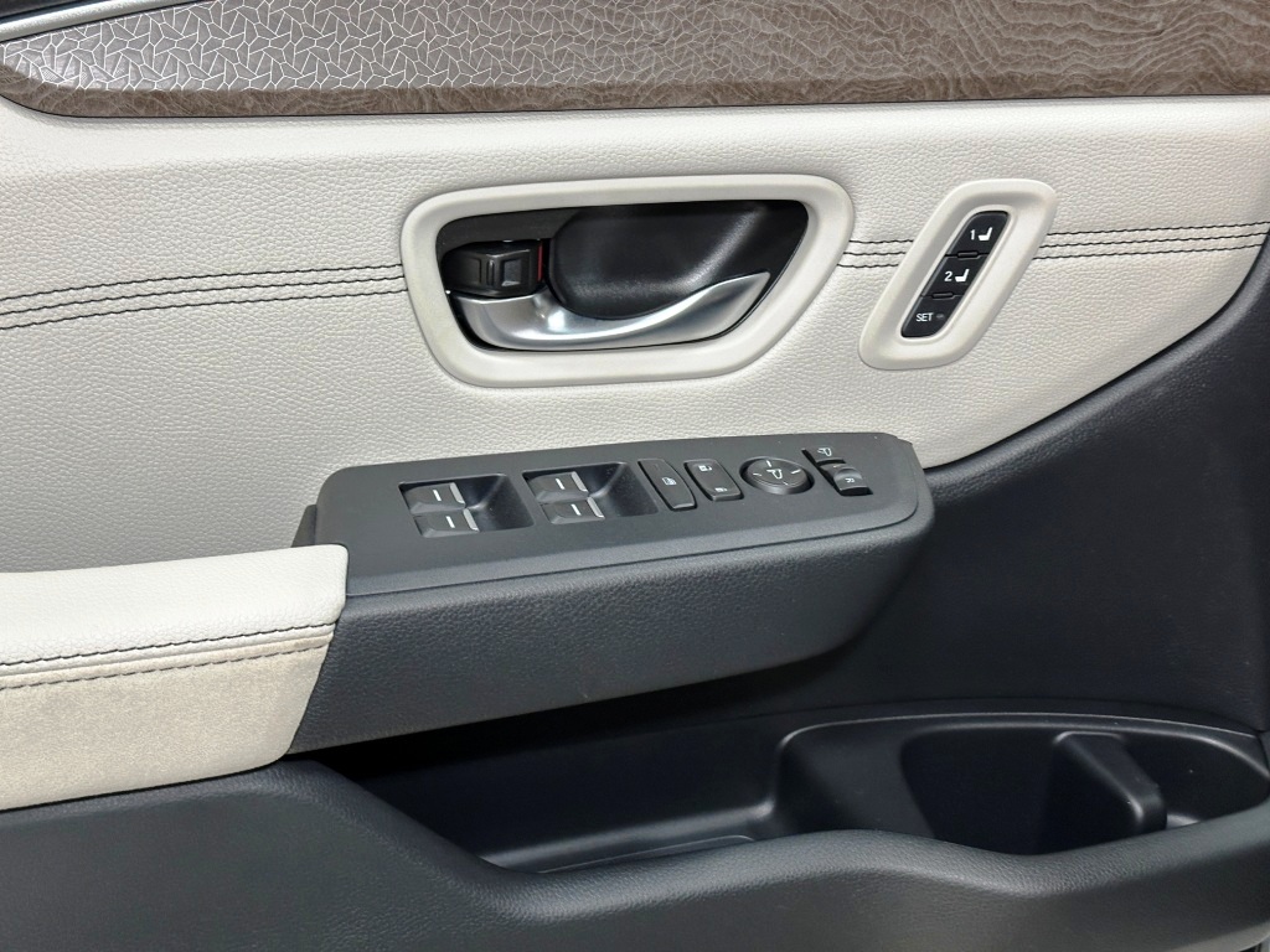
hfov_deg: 39.7
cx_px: 635
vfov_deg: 30.3
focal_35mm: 48
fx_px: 1761
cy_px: 476
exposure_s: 1/40
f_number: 1.78
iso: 250
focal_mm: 6.86
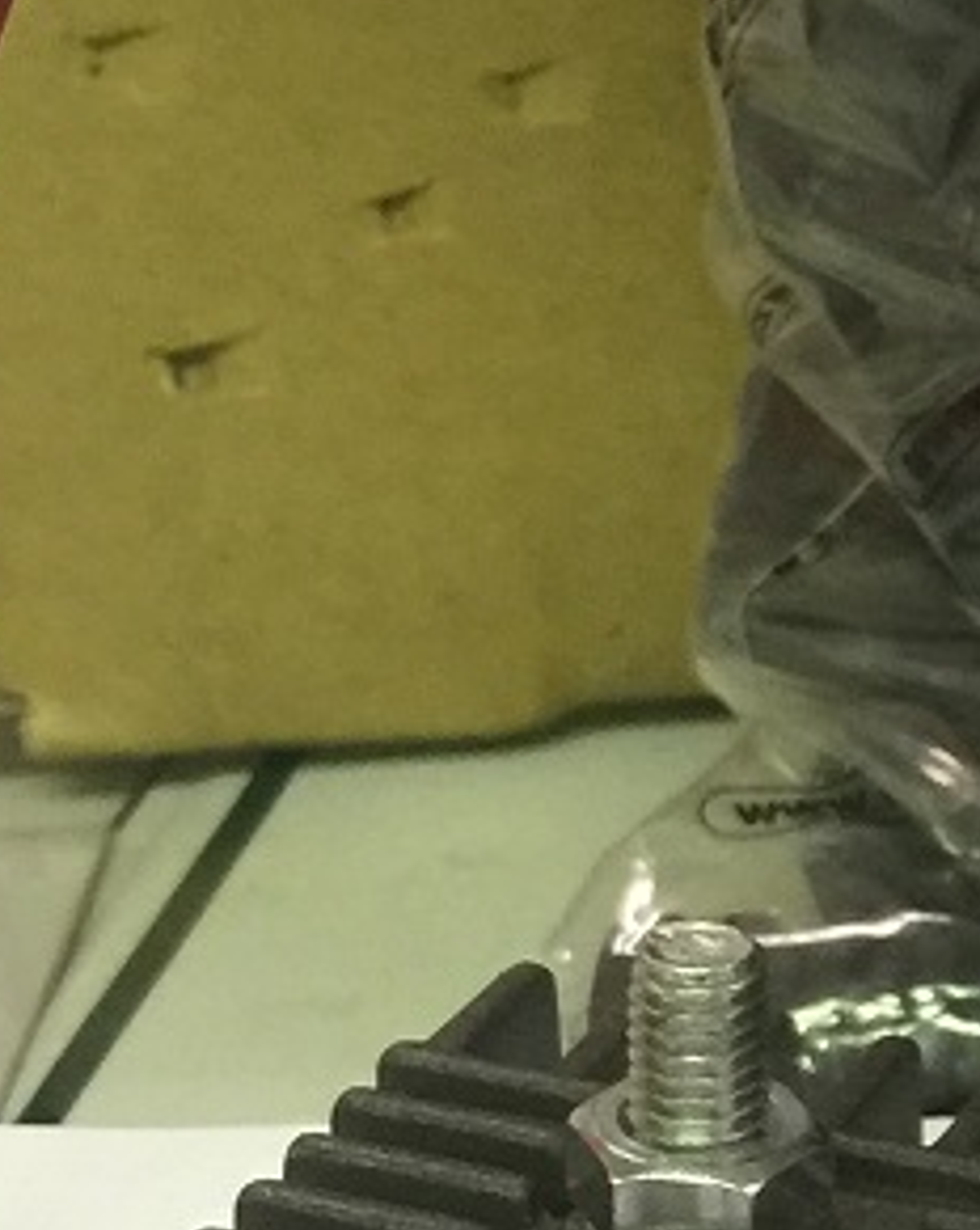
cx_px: 2078
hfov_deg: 10.0
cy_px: 1266
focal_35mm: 140
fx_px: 5086
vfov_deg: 13.6
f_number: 2.2
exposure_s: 1/15
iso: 64
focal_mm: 4.15
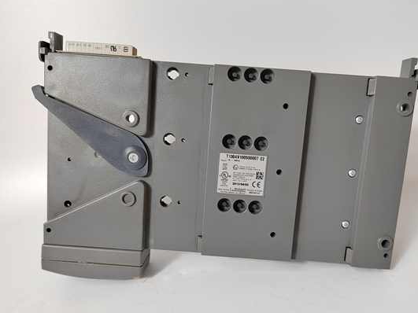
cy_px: 175
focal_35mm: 26
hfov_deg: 67.3
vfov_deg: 52.9
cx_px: 216
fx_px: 314
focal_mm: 5.52
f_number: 1.9
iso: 638
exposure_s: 1/100
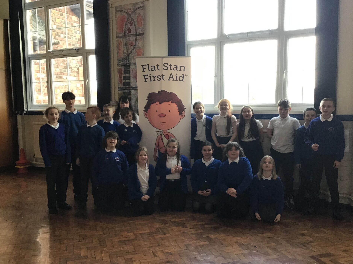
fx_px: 347
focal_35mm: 34
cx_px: 180
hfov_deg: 54.0
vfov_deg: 41.8
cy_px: 140
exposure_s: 1/33
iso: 40
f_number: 2.4
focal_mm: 3.3
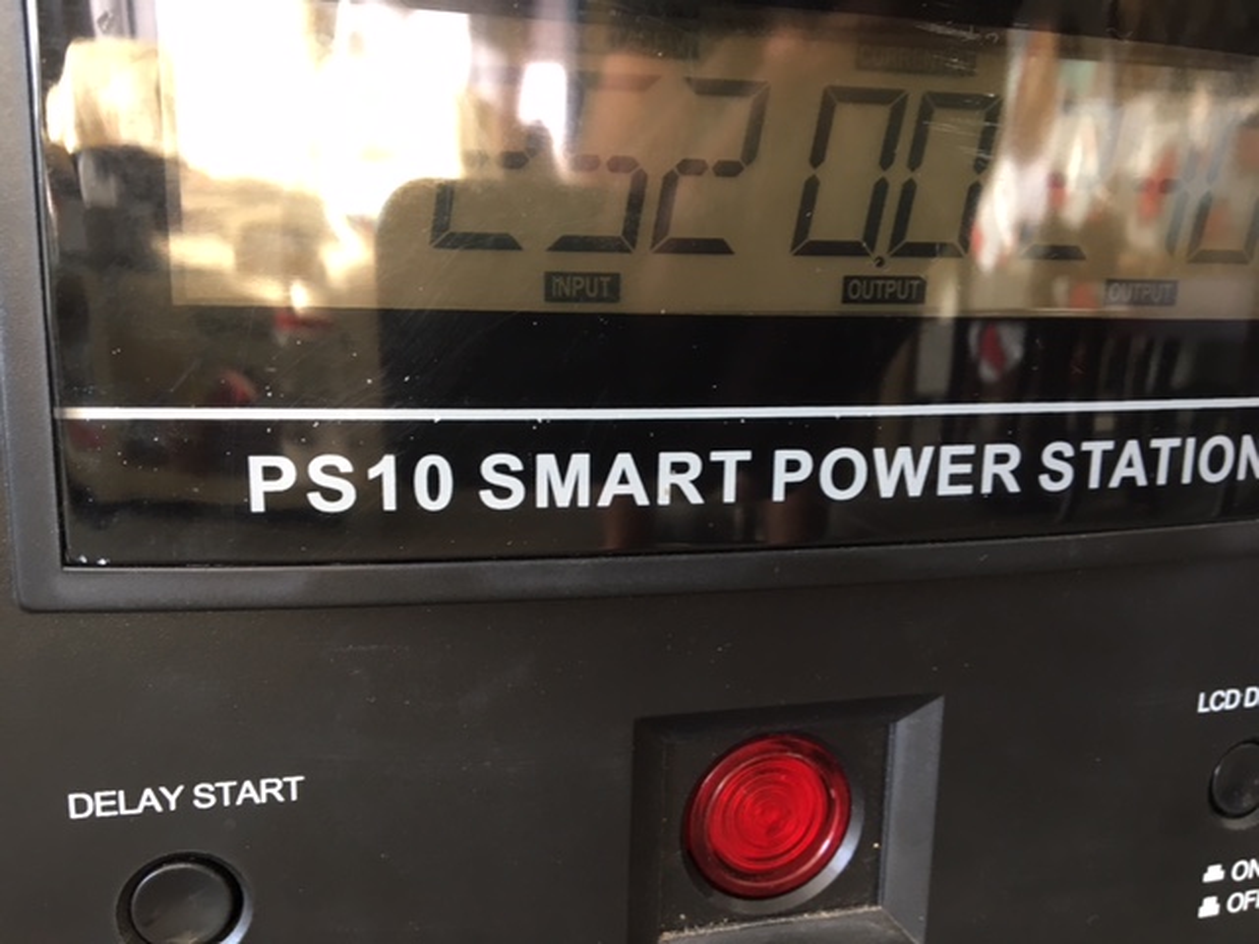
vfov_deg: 48.2
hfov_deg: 61.7
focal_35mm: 29
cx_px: 630
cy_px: 472
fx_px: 1055
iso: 100
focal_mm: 4.15
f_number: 2.2
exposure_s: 1/33
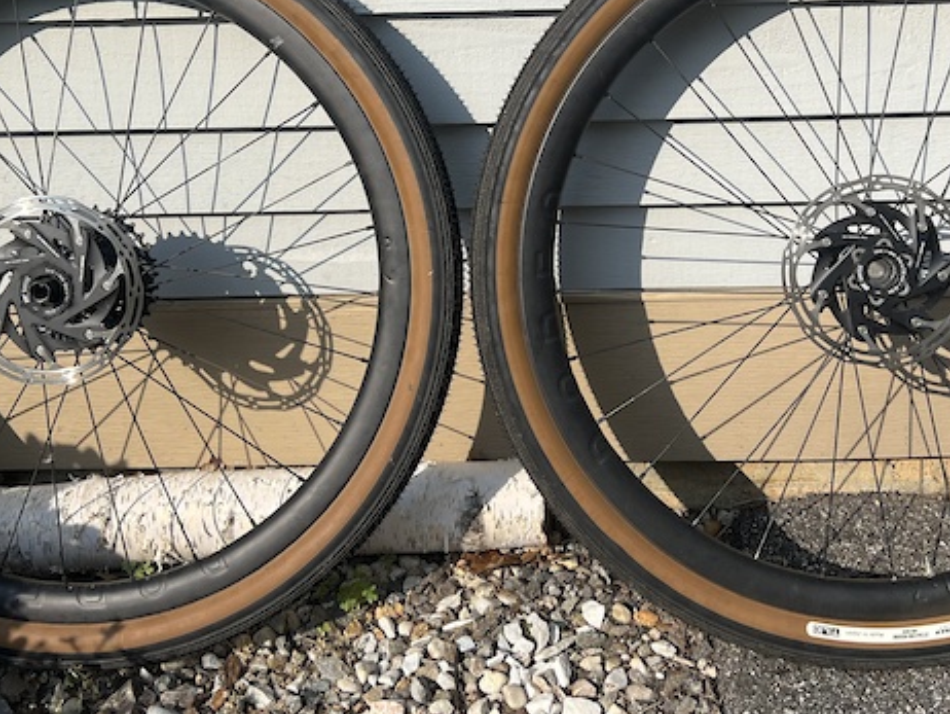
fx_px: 1236
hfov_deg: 42.0
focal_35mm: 45
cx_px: 522
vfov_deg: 31.6
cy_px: 179
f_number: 1.5
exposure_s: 1/4831
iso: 50
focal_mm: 5.7
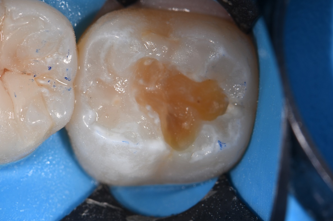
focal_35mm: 179
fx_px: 1655
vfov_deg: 7.7
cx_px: 167
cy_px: 99
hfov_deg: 11.5
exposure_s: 1/160
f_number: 32
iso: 200
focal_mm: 105
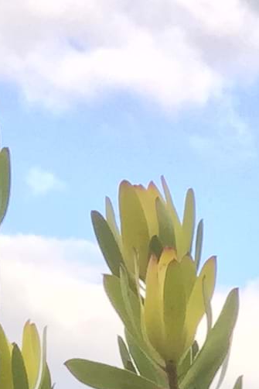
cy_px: 1214
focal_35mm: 196
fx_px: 2114
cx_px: 653
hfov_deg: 6.6
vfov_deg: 8.5
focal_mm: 4.15
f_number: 2.2
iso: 32
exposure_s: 1/444
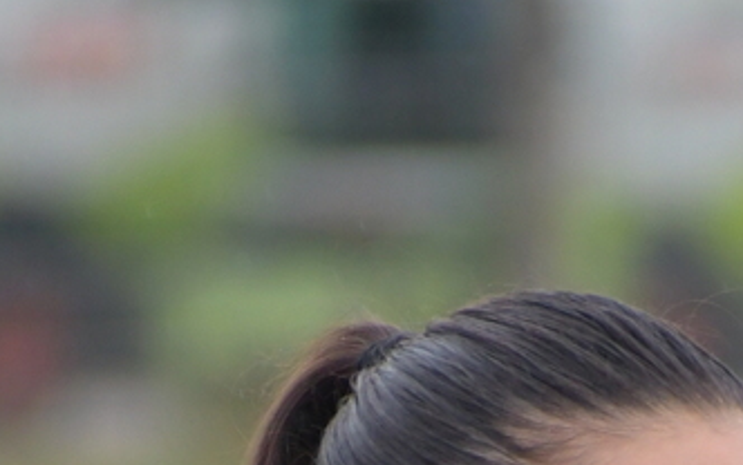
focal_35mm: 1694
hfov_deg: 1.2
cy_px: 1135
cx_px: 653
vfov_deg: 0.8
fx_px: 34325
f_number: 5.6
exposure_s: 1/500
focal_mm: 230
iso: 800
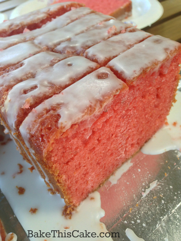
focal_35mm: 33
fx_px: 230
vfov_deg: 55.4
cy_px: 120
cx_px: 90
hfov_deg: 42.9
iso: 64
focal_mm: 4.12
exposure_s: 1/60
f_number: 2.4
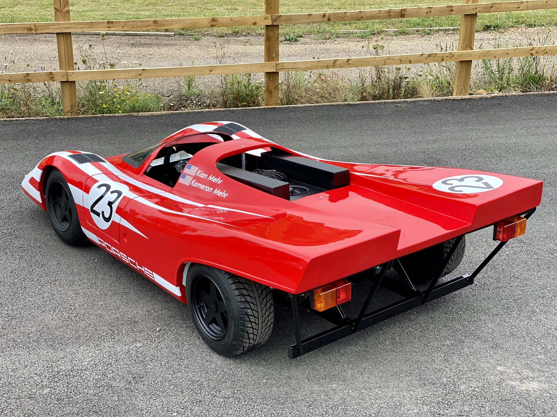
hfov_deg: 36.8
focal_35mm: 52
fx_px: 837
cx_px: 278
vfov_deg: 28.0
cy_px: 208
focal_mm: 6
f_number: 2
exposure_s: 1/209
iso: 20
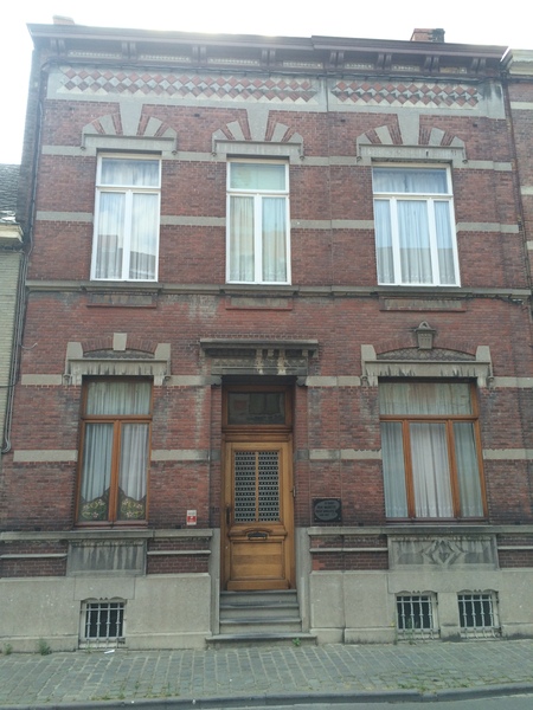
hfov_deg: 48.2
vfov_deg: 61.7
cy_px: 355
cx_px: 266
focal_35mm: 29
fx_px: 595
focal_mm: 4.15
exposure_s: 1/253
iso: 32
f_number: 2.2
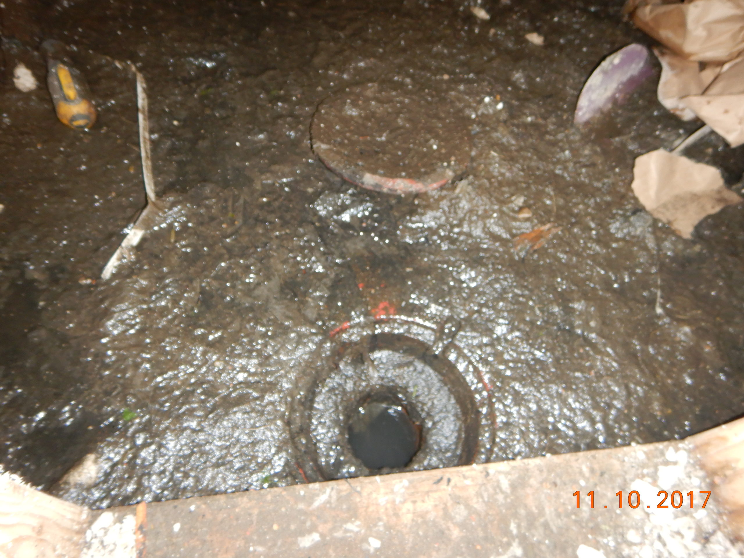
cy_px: 279
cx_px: 372
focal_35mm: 24
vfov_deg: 56.8
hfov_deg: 71.6
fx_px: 516
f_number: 2.8
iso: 200
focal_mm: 4.3
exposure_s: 1/30
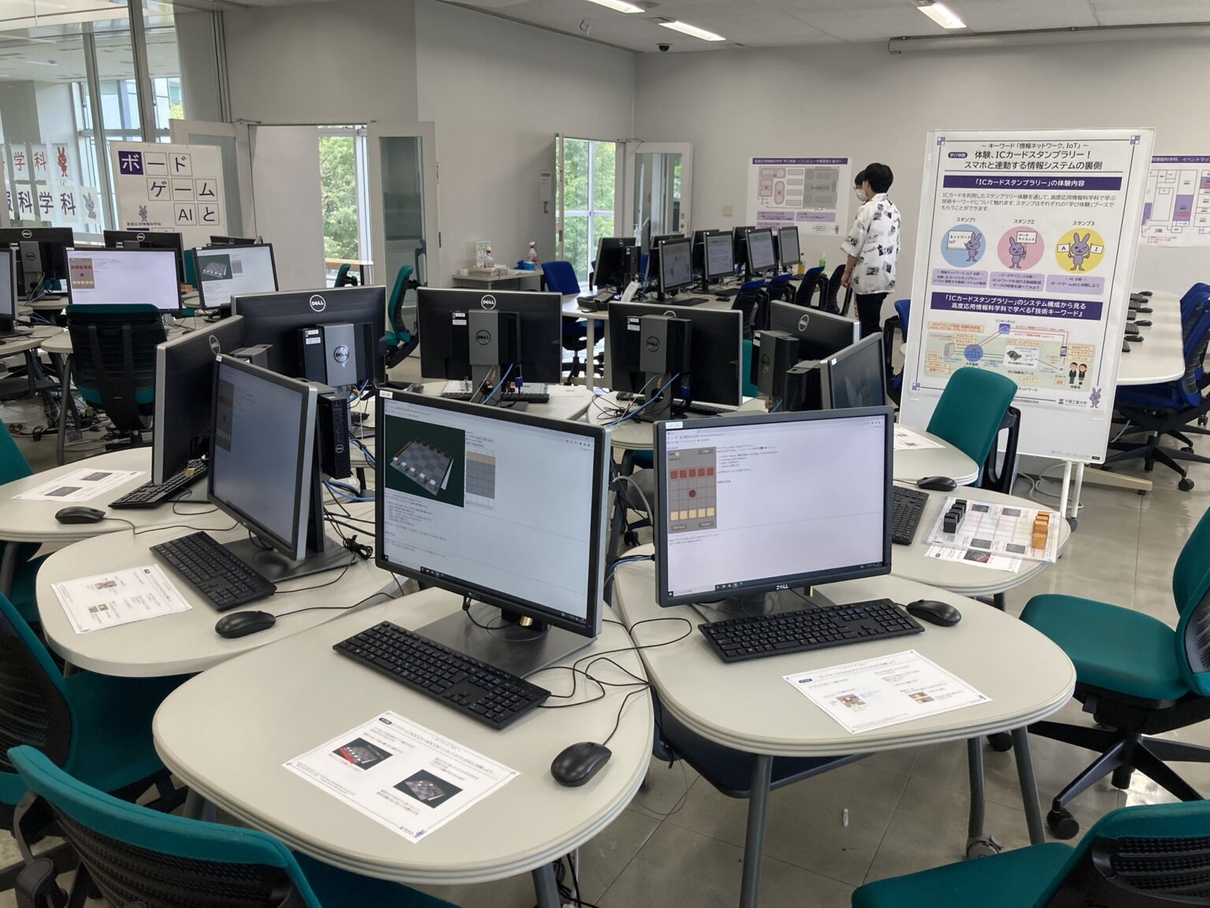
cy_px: 454
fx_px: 979
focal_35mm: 28
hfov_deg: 63.4
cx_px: 605
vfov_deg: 49.7
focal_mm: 3.99
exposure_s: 1/121
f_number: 1.8
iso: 64
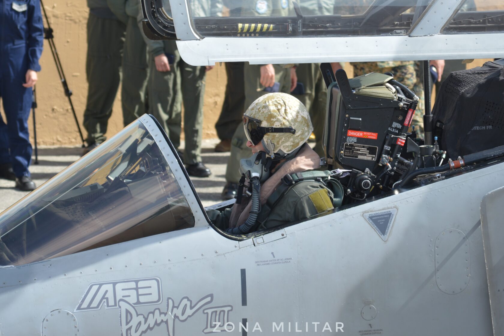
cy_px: 138
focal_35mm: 274
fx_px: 3836
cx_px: 278
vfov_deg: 5.0
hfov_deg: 7.5
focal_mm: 150
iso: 100
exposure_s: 1/160
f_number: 8
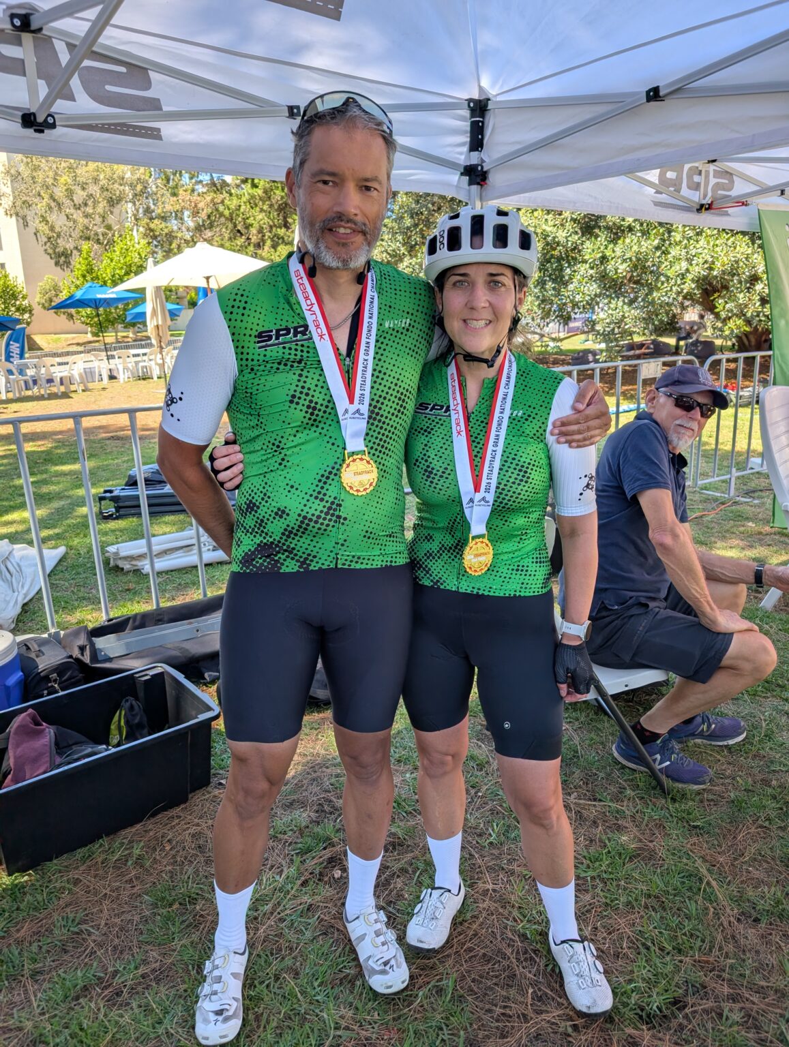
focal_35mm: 24
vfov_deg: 71.5
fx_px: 727
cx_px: 394
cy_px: 524
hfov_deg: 56.9
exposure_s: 1/280
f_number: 1.68
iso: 23
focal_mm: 6.9
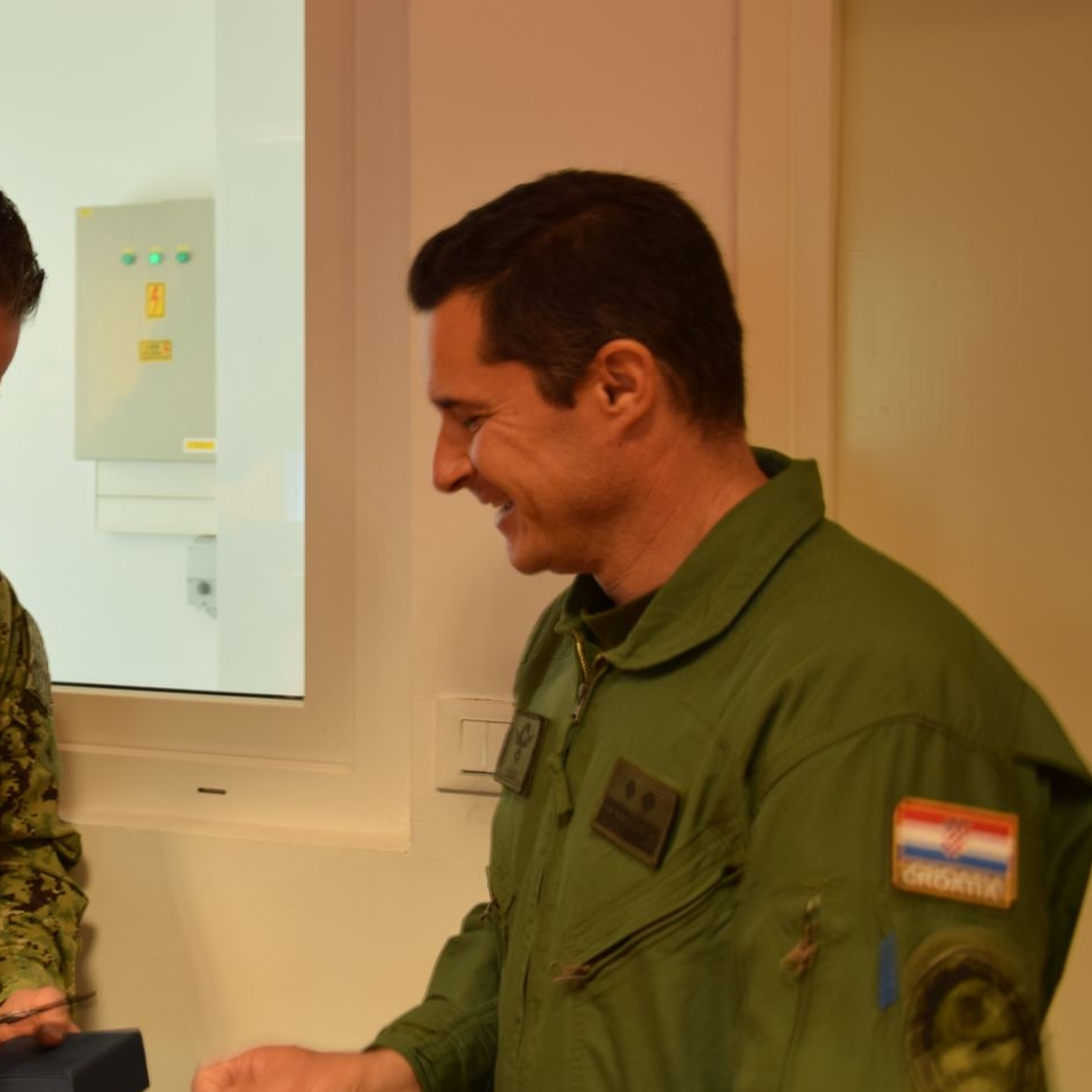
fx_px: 1677
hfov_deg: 35.0
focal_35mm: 47
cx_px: 223
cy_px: 530
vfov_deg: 36.1
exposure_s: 1/5
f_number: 3.8
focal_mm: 22
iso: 100
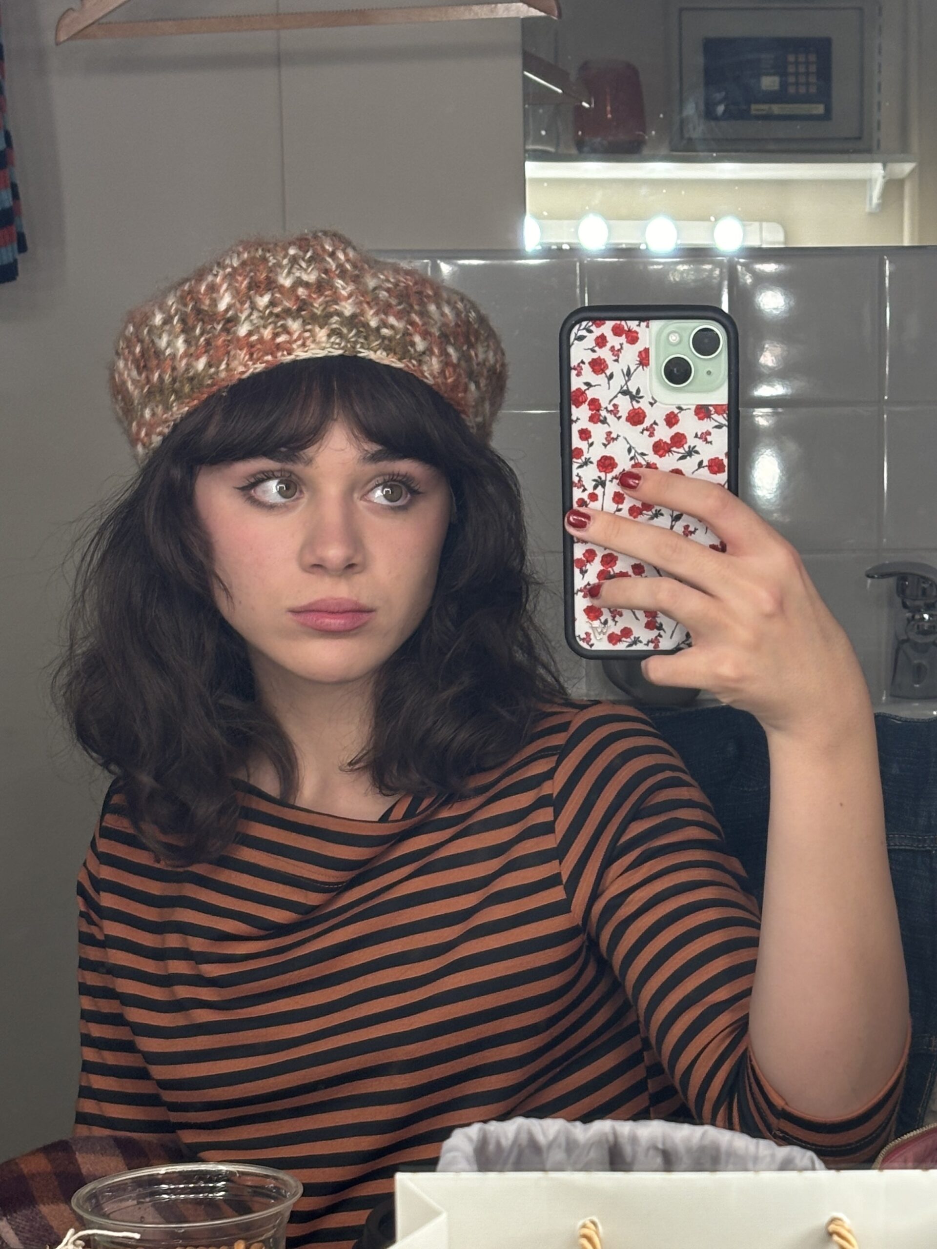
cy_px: 624
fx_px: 1877
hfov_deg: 28.0
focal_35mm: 52
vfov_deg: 36.8
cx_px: 468
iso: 50
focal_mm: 5.96
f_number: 1.6
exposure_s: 1/100
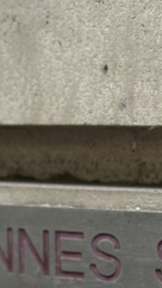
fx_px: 1353
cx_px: 58
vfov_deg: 11.8
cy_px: 392
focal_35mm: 177
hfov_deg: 6.8
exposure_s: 1/478
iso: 100
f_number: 1.78
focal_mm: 6.76
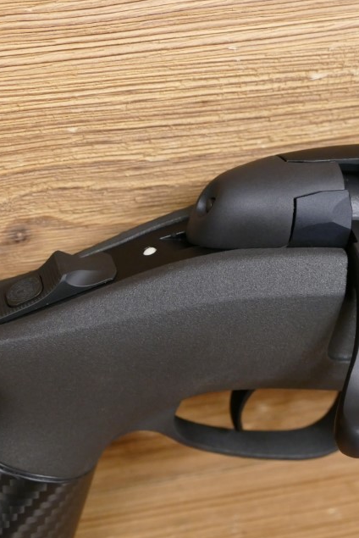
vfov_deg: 29.6
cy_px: 270
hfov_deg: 20.0
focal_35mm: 68
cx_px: 152
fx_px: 1016
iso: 1250
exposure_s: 1/80
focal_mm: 16.24
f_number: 3.2
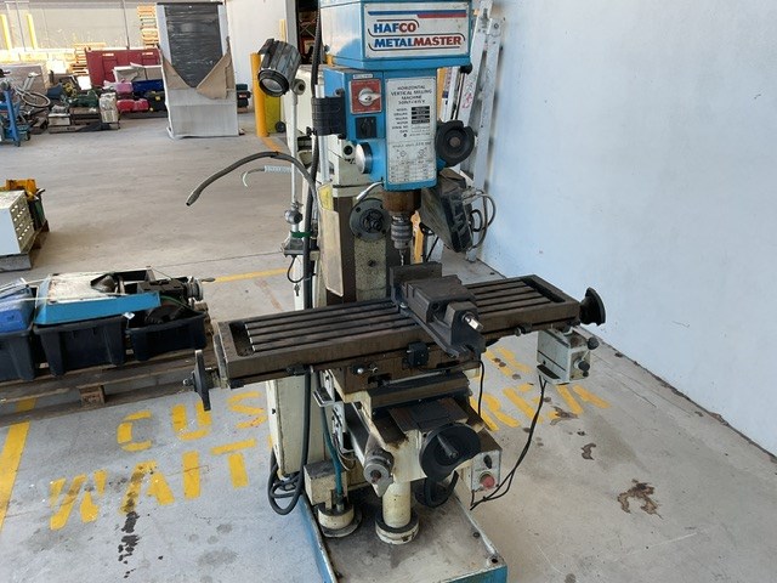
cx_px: 388
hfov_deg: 61.7
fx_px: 651
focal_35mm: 29
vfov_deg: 48.2
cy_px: 292
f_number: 1.8
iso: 20
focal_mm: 3
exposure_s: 1/120
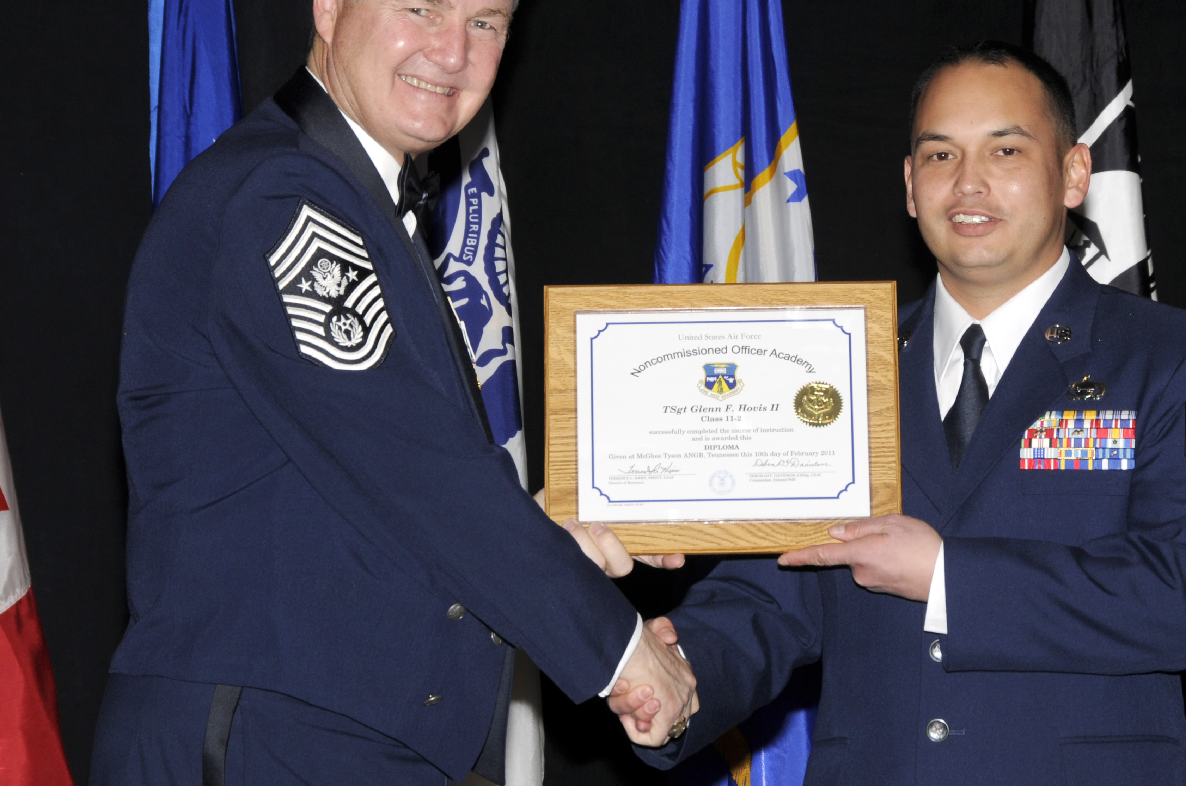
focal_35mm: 182
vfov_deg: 7.5
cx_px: 671
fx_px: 5974
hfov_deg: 11.3
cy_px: 296
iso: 200
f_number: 11
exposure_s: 1/60
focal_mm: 95
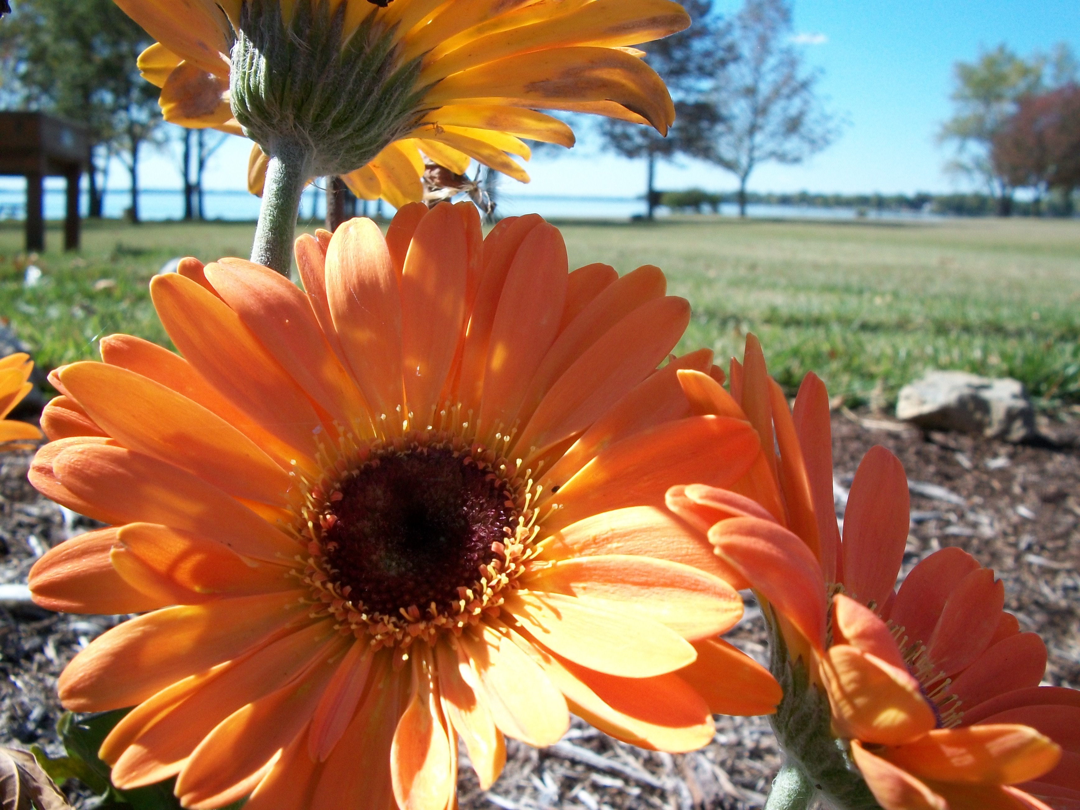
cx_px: 540
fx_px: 998
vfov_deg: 44.2
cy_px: 405
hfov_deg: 56.8
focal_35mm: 32
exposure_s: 1/250
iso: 80
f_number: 5.5
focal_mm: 5.7
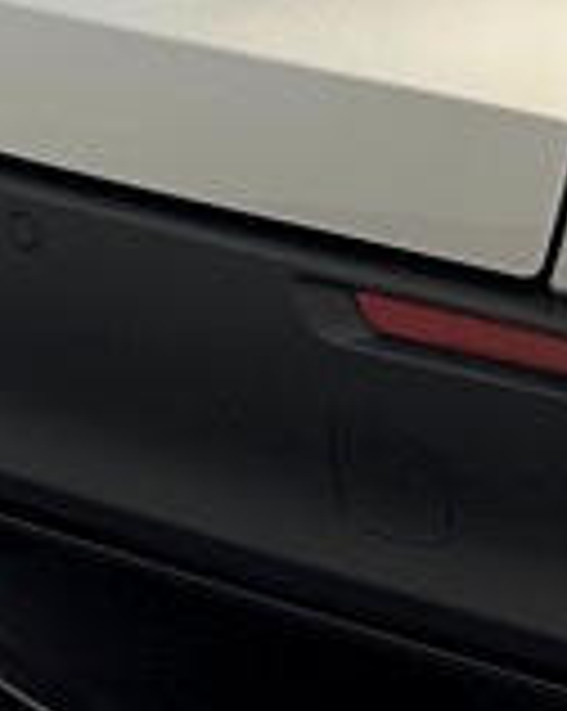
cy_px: -184
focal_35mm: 152
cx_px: 968
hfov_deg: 9.7
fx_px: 3195
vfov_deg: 12.4
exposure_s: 1/60
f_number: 1.78
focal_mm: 6.86
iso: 200
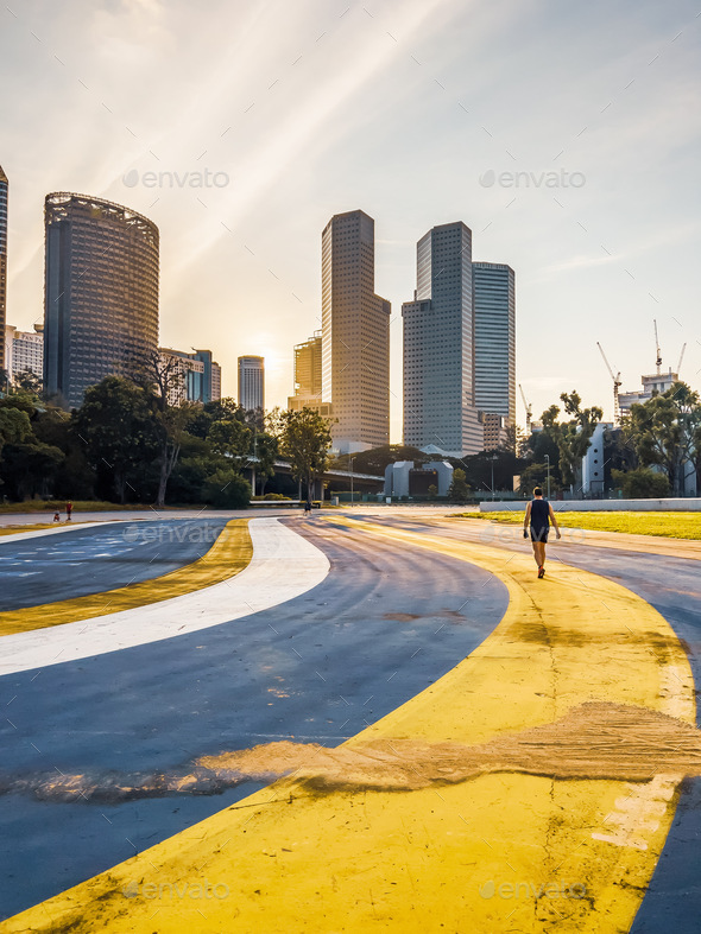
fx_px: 702
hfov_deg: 53.1
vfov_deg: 67.3
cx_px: 350
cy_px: 467
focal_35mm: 26
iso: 50
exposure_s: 1/8000
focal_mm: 5.7
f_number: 1.5
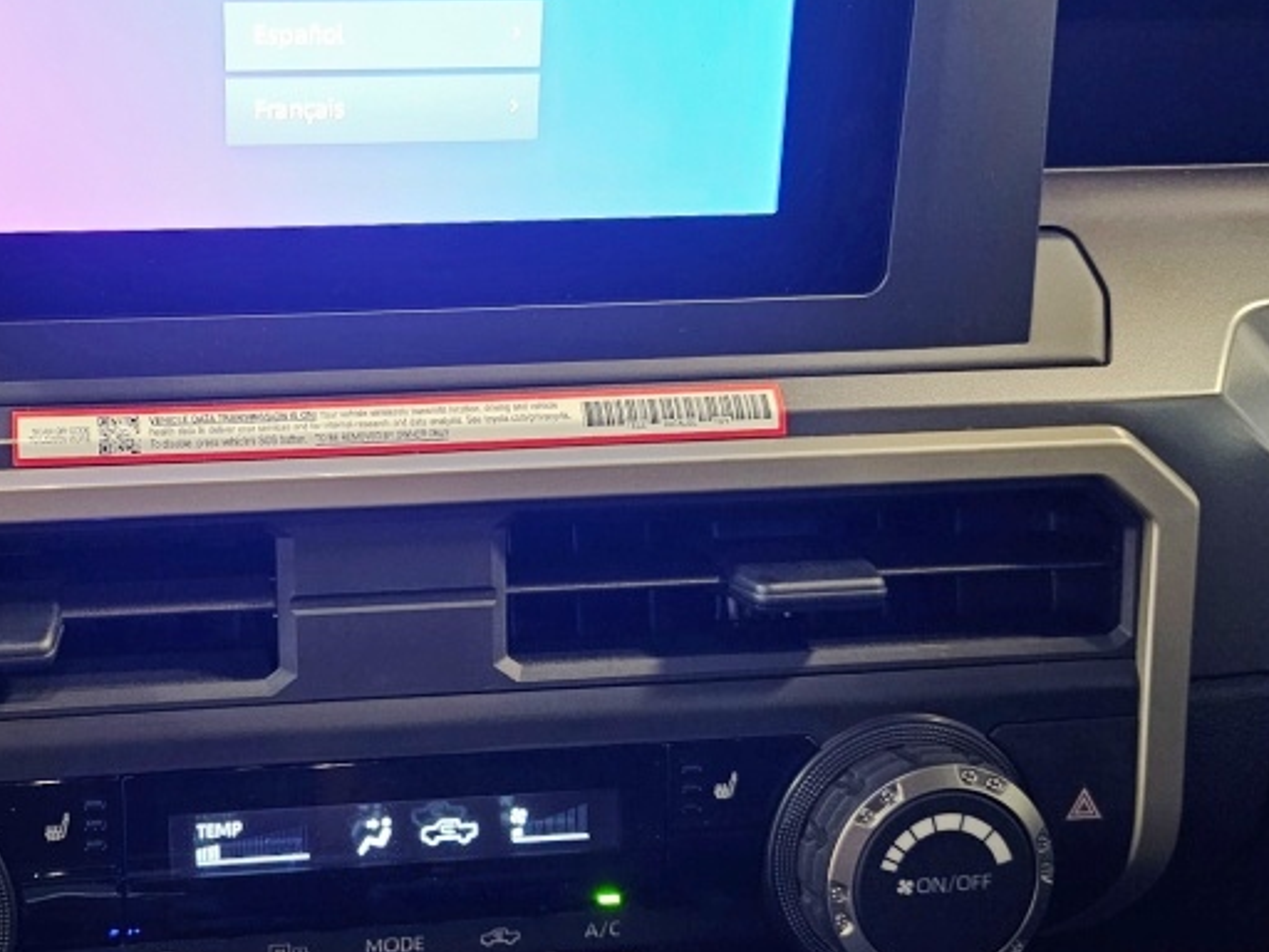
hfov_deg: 40.0
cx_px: 302
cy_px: 523
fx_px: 1686
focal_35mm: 46
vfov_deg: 31.5
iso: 640
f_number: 1.7
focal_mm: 6.3
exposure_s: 1/24
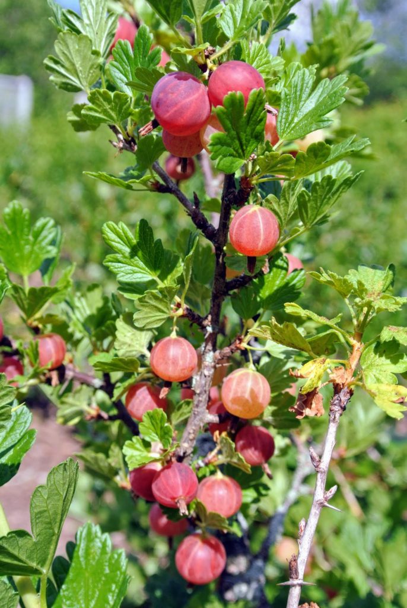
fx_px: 913
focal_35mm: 54
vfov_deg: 36.8
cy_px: 304
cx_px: 204
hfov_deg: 25.1
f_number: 5.6
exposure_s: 1/400
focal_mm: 20.3
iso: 100
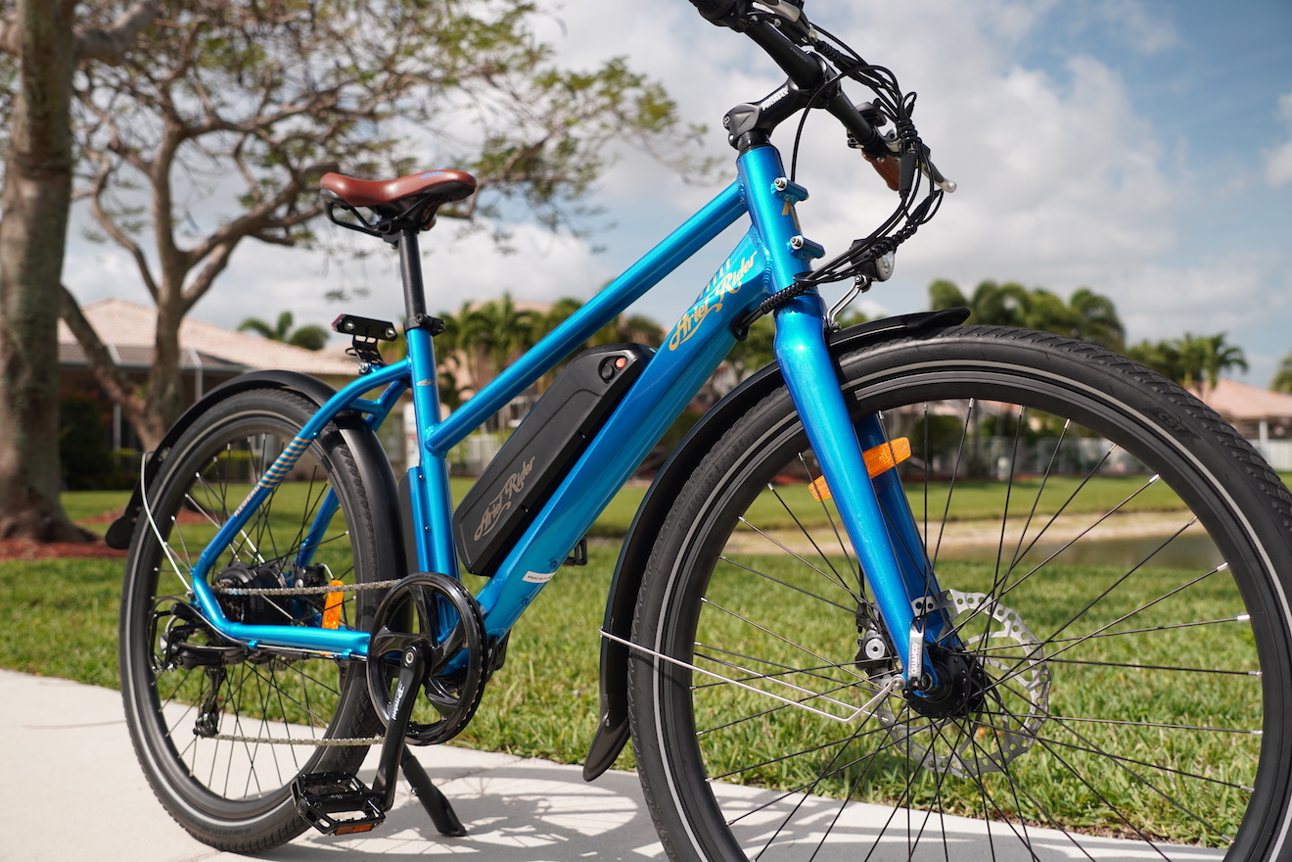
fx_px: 1292
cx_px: 646
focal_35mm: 36
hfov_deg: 53.1
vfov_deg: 36.9
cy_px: 431
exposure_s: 1/320
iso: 100
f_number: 2.8
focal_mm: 24
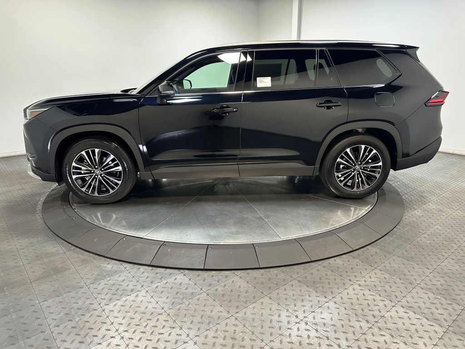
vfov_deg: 56.8
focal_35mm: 24
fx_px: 322
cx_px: 232
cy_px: 174
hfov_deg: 71.6
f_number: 1.78
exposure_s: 1/60
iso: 640
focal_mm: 6.86
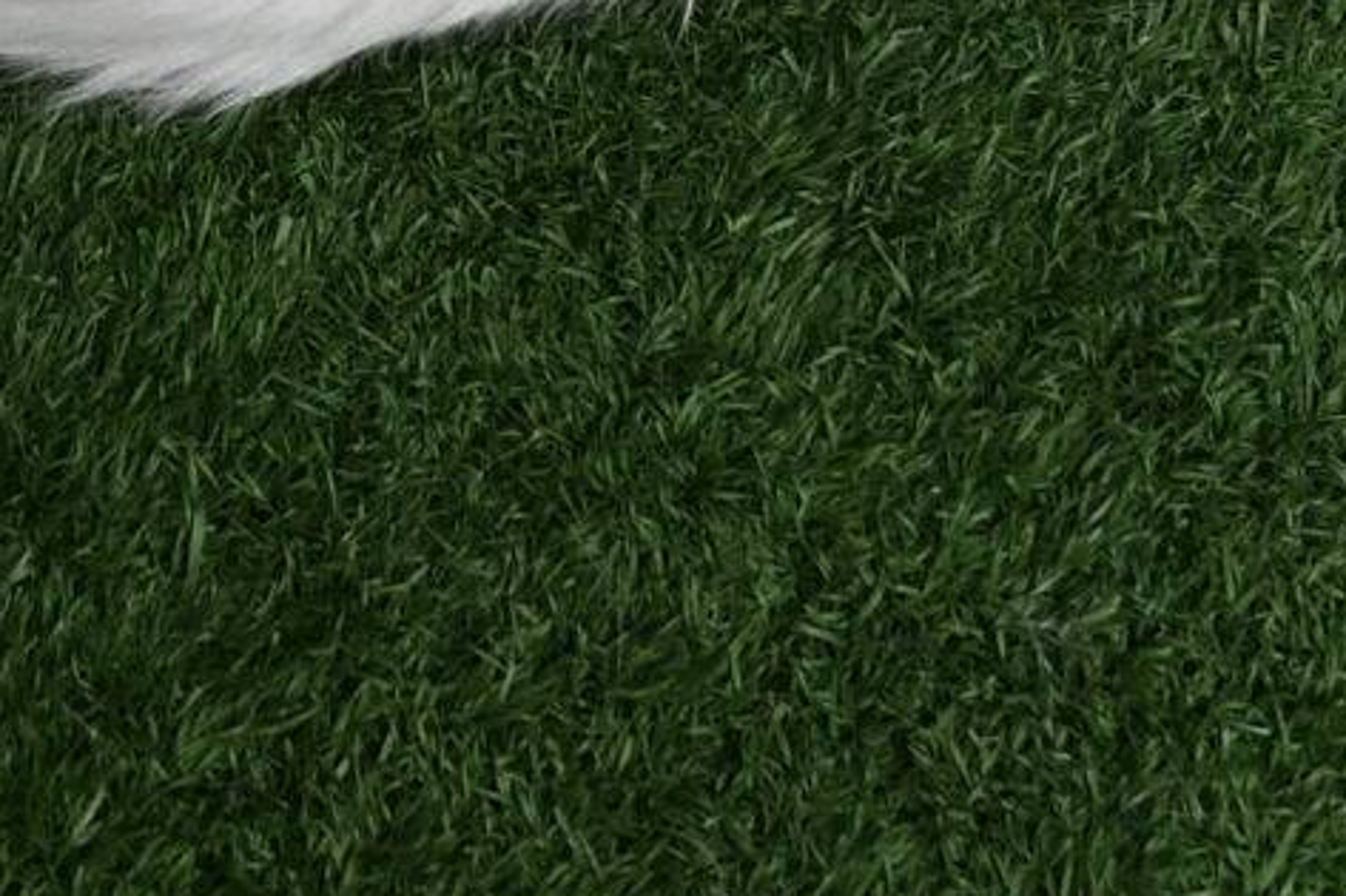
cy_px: -878
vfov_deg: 6.8
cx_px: 316
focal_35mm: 195
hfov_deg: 10.5
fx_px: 7288
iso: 640
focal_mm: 24
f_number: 4.5
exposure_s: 1/320
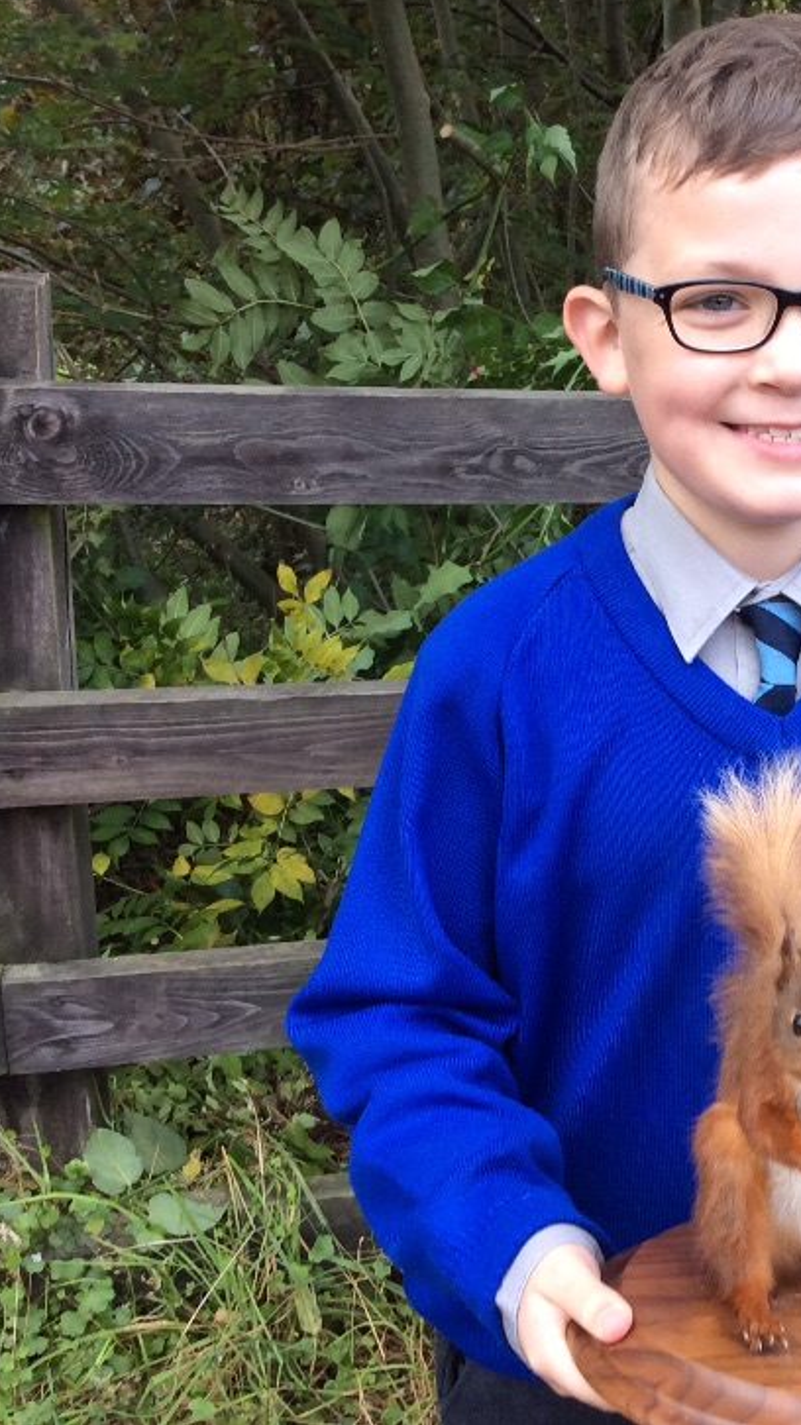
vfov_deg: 43.7
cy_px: 709
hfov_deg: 24.7
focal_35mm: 47
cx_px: 705
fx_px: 1776
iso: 40
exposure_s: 1/100
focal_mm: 3.3
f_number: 2.4
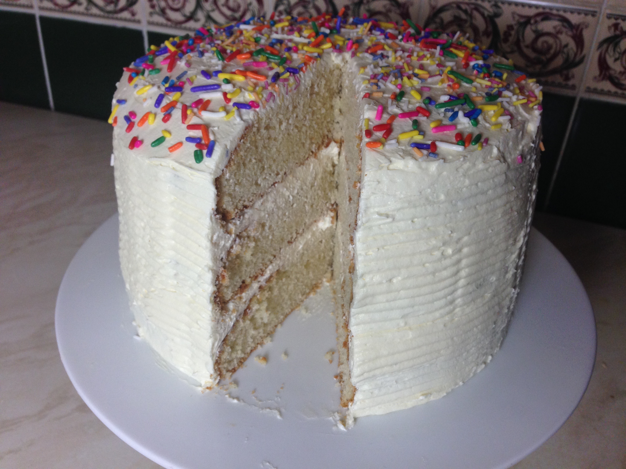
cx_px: 313
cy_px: 234
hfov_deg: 55.4
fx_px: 597
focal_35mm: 33
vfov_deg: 42.9
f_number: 2.4
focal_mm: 4.12
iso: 80
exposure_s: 1/120
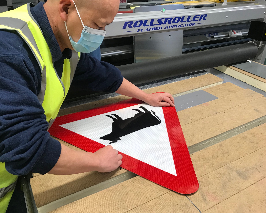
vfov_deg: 48.5
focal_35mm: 30
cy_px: 105
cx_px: 127
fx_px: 236
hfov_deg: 58.8
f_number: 1.8
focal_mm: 3.99
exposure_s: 1/33
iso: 32
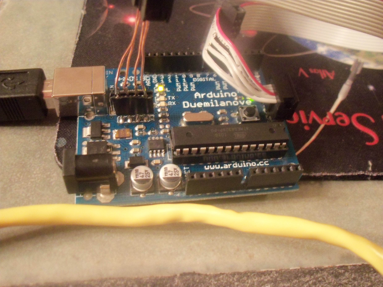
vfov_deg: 41.8
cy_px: 144
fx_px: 376
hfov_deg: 54.0
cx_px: 192
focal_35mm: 34
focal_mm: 5.7
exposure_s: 1/10
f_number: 2.9
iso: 400
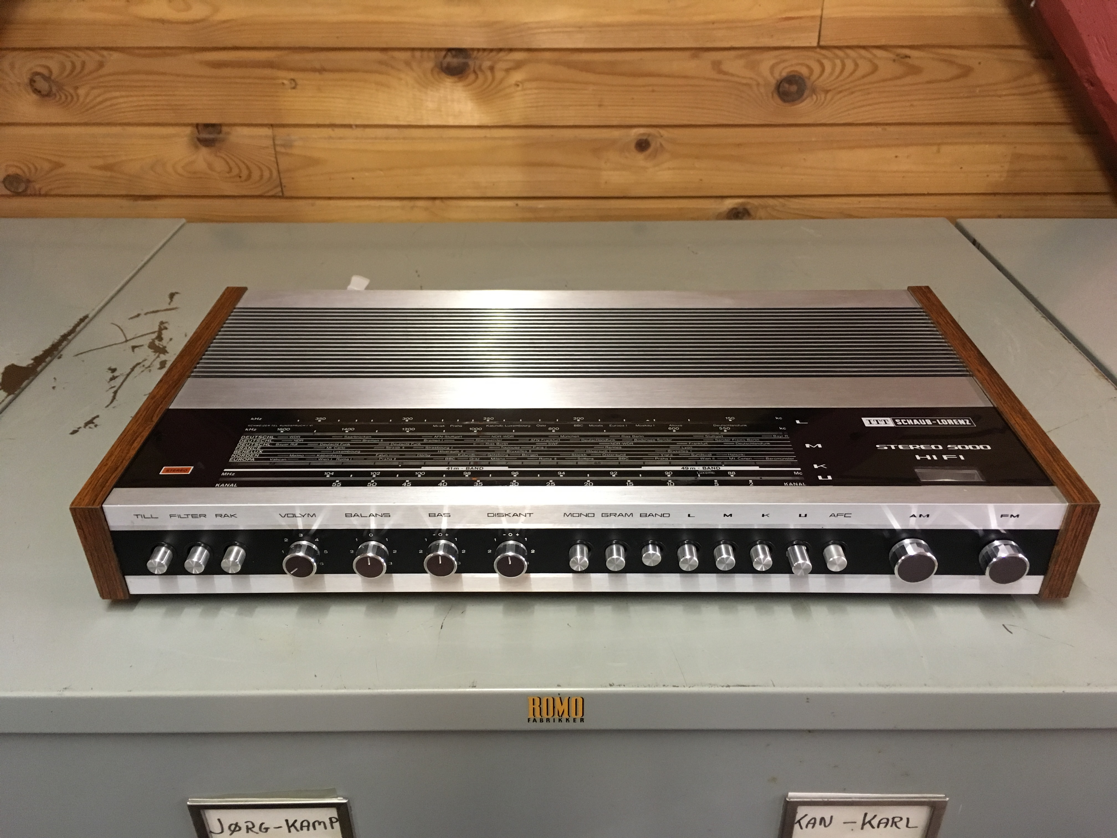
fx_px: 936
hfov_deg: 61.7
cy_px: 419
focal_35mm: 29
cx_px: 558
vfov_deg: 48.2
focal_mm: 4.15
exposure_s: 1/20
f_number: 2.2
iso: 200
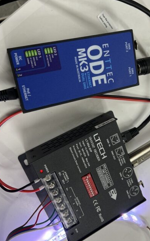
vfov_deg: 55.2
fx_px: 229
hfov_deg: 36.0
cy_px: 107
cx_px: 98
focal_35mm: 35
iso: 64
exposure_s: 1/150
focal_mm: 5.7
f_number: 1.5
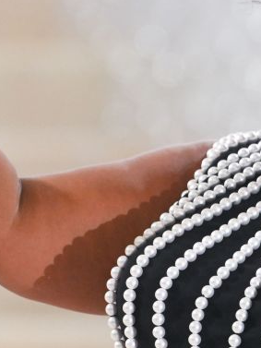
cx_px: 303
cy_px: 88
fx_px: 18337
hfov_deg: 0.8
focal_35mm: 1825
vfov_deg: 1.1
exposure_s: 1/500
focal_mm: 700
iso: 6400
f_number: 5.6
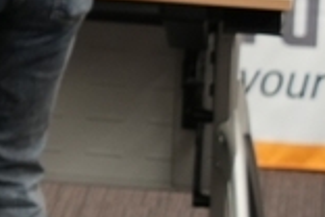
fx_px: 3394
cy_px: -240
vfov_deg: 3.6
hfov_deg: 5.2
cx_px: -569
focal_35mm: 376
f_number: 3.5
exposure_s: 1/50
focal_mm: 49
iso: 640
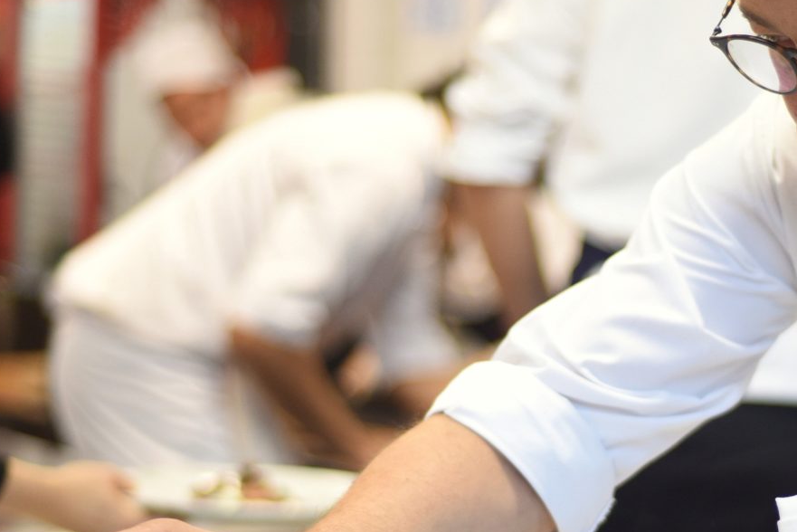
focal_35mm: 109
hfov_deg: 18.6
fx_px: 2414
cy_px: 423
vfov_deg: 12.5
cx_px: 638
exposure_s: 1/250
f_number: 1.8
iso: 1600
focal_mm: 50
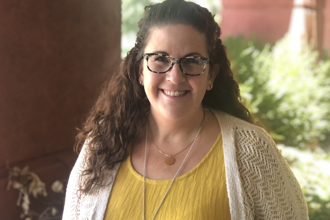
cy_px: 110
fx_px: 550
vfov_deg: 22.6
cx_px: 166
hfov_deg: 33.4
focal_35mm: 60
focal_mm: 6.6
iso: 32
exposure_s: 1/30
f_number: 2.8
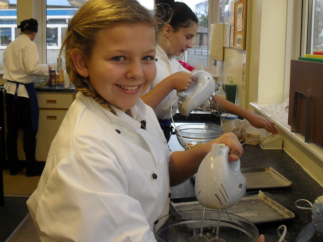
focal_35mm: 44
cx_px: 169
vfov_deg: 32.8
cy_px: 97
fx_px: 411
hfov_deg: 42.9
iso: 100
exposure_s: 1/45
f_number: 3.2
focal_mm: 6.3
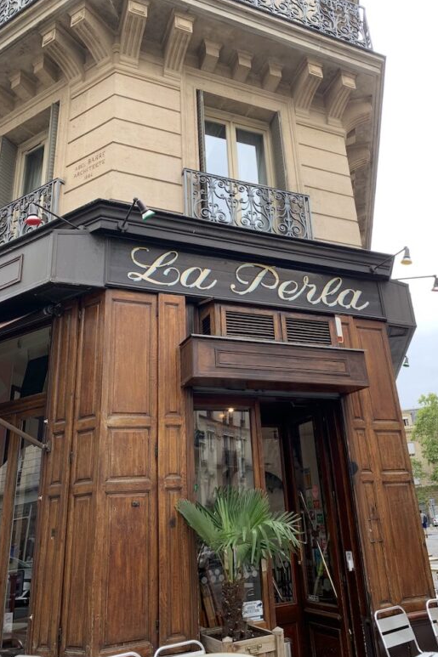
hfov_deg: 46.2
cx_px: 252
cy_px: 321
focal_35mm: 28
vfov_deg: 65.5
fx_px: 511
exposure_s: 1/163
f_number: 1.8
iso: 25
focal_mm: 4.25
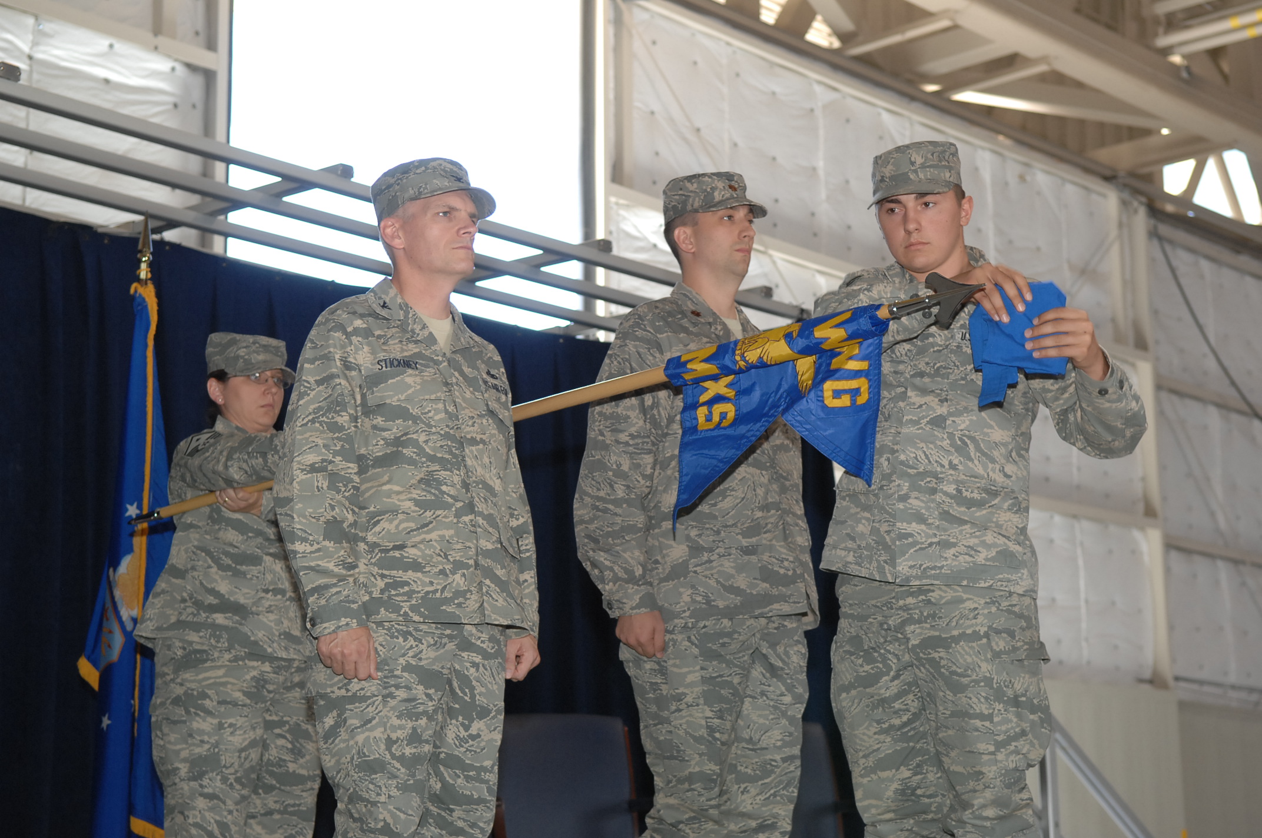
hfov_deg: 30.5
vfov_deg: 20.6
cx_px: 631
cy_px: 419
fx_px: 2311
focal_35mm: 66
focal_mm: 44
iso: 400
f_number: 4
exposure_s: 1/100
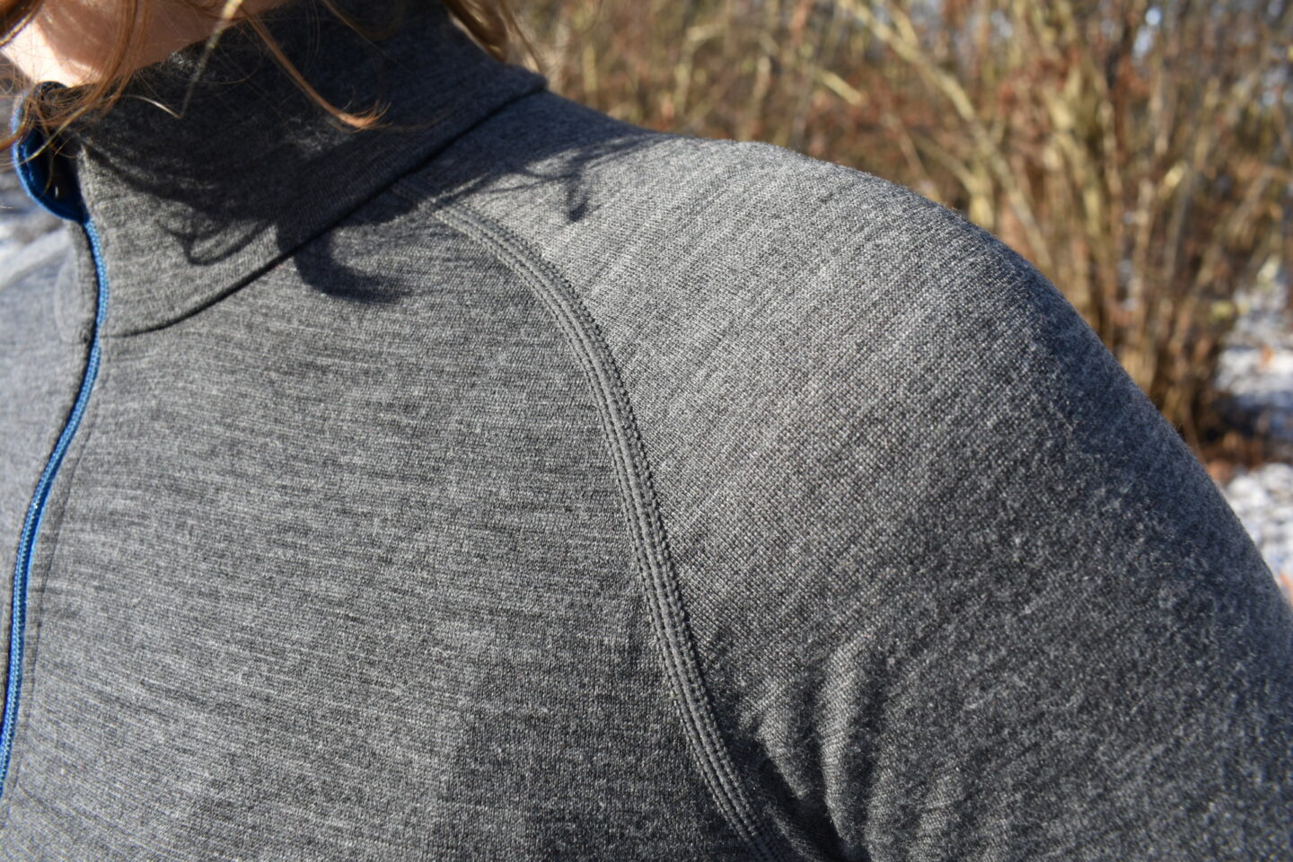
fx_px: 970
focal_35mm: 27
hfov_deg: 67.4
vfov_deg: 47.9
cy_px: 431
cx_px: 646
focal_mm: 18
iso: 100
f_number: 8
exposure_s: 1/60
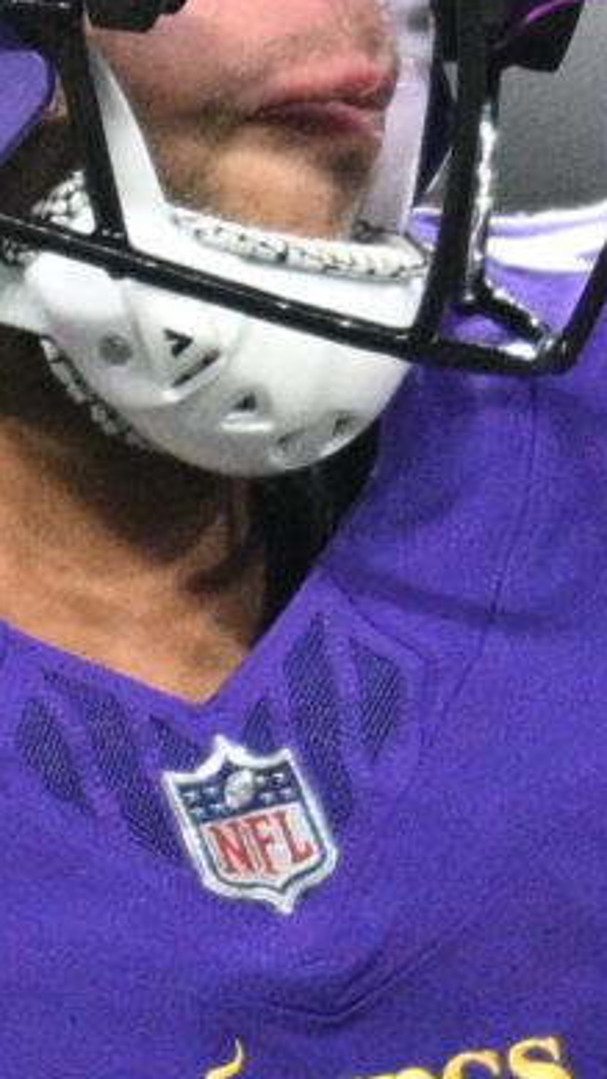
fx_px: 78865
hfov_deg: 0.4
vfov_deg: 0.8
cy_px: 1072
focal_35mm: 2758
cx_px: 130
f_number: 2.8
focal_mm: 400
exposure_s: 1/1250
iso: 2000
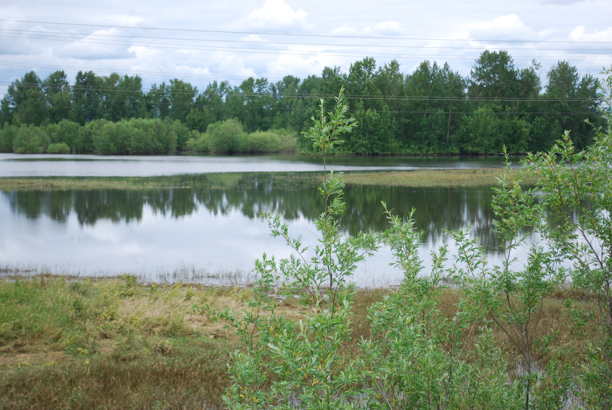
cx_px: 306
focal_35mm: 82
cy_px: 205
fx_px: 1404
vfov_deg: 16.6
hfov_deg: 24.6
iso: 100
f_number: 6.3
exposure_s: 1/160
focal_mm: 55
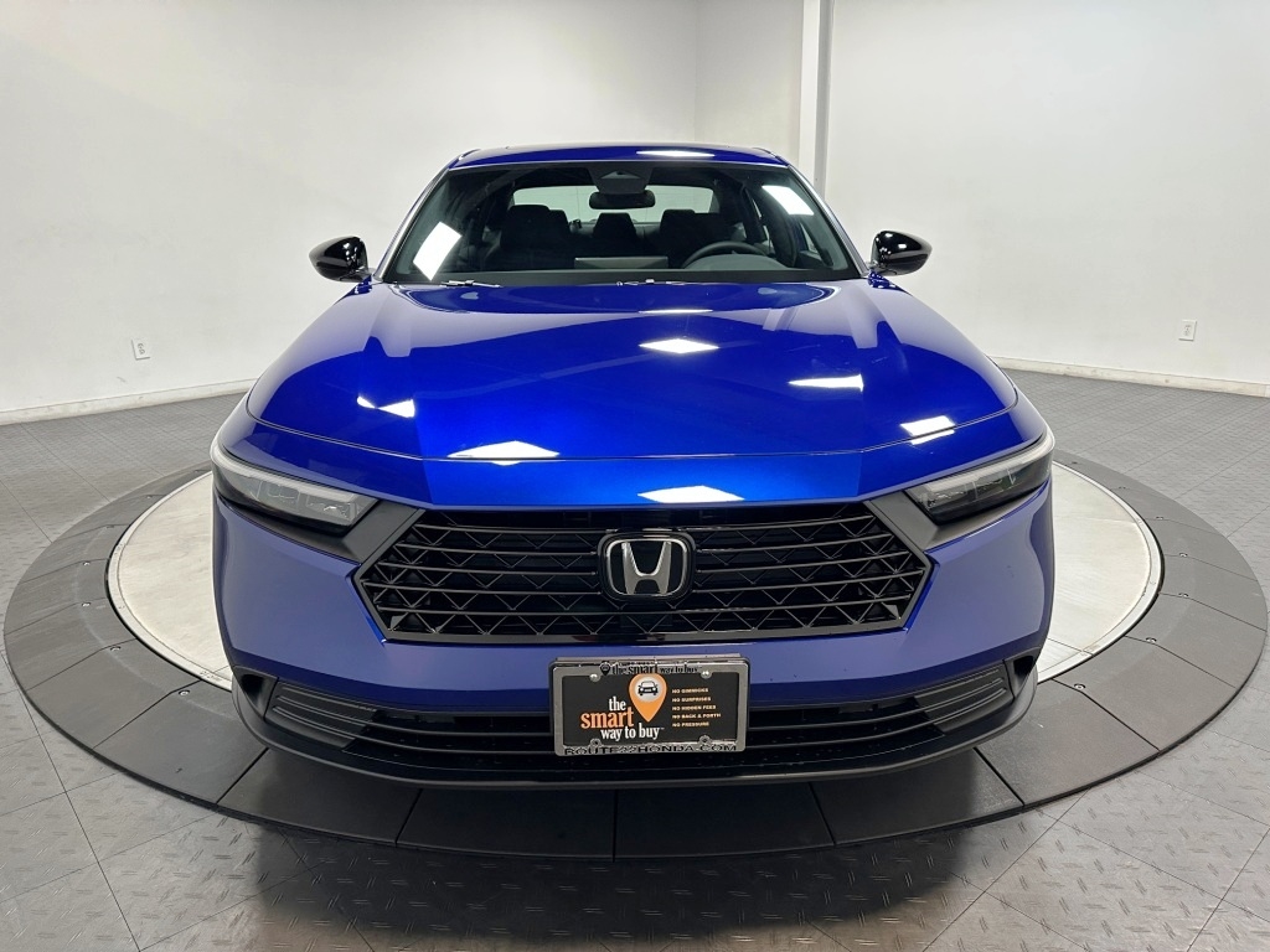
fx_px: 881
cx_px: 635
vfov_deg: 56.8
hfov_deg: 71.6
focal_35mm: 24
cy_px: 476
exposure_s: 1/60
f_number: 1.78
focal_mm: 6.86
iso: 320
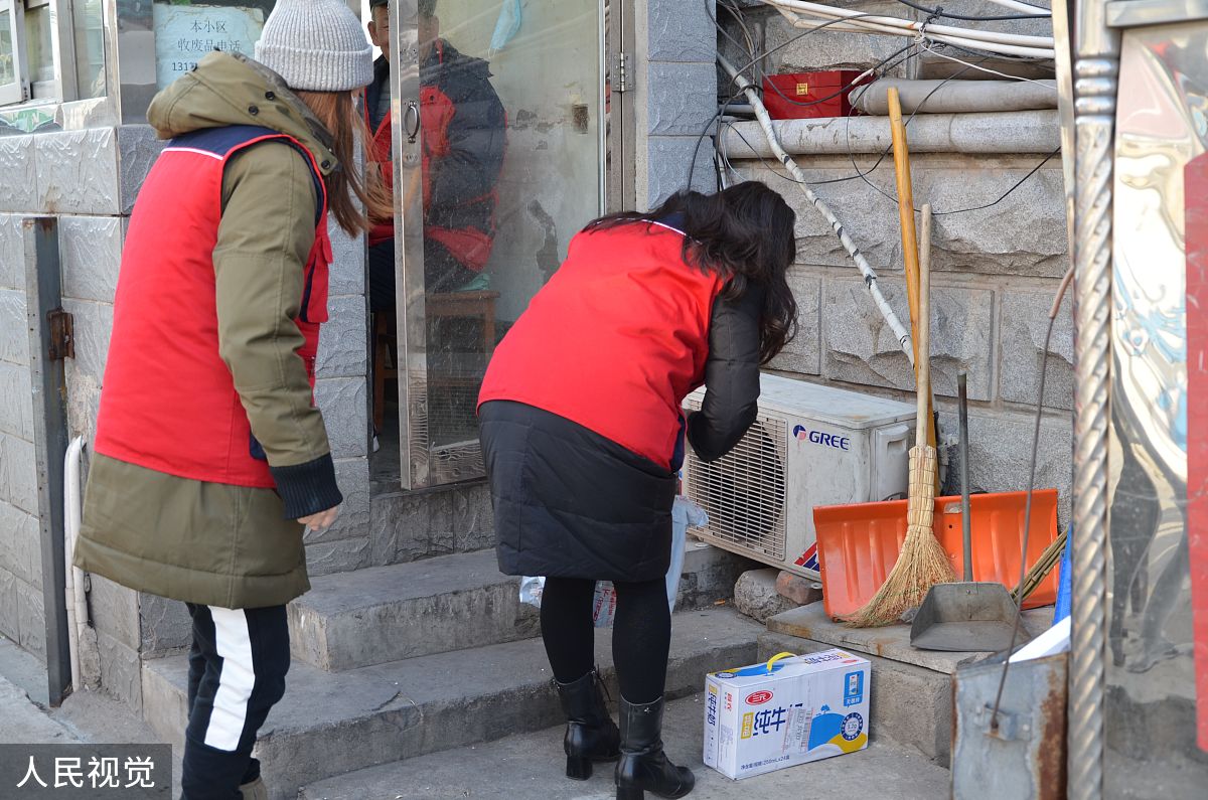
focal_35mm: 48
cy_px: 400
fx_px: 1607
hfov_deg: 41.2
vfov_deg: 28.0
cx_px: 604
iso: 200
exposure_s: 1/125
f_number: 5.6
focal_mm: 32
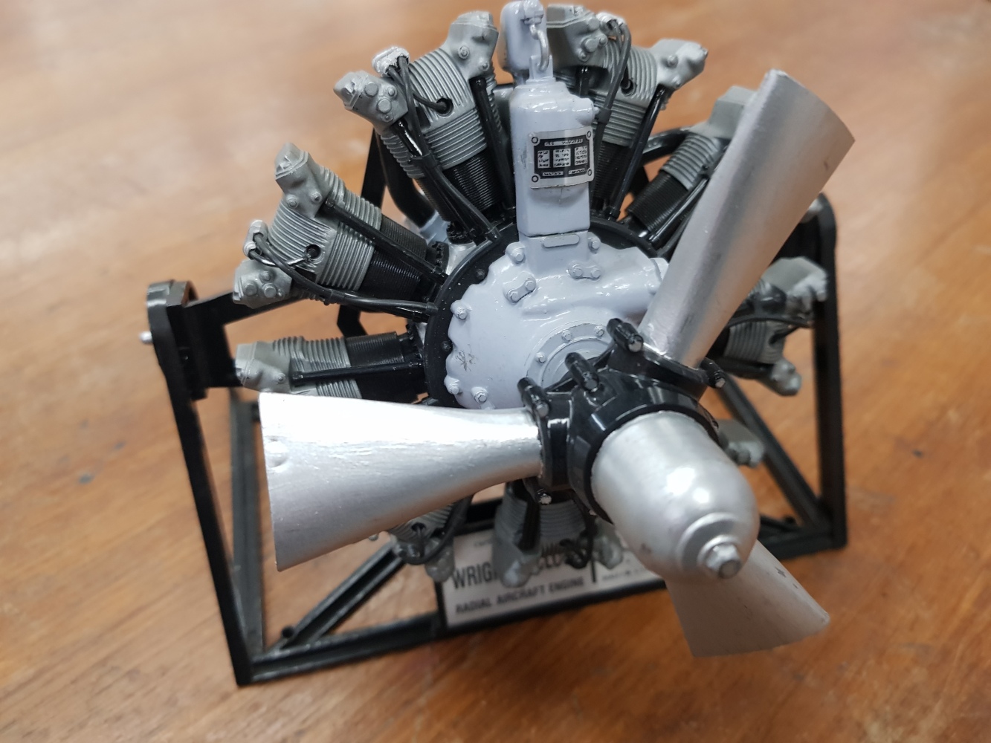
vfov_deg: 53.1
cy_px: 372
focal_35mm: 26
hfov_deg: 67.3
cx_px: 496
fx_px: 744
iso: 200
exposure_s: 1/25
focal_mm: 4.2
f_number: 1.7
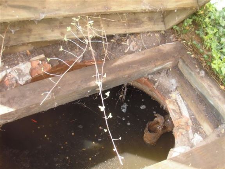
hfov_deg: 49.0
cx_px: 112
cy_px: 84
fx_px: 247
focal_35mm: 38
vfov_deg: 37.7
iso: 125
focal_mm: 6.7
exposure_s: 1/30
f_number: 3.5
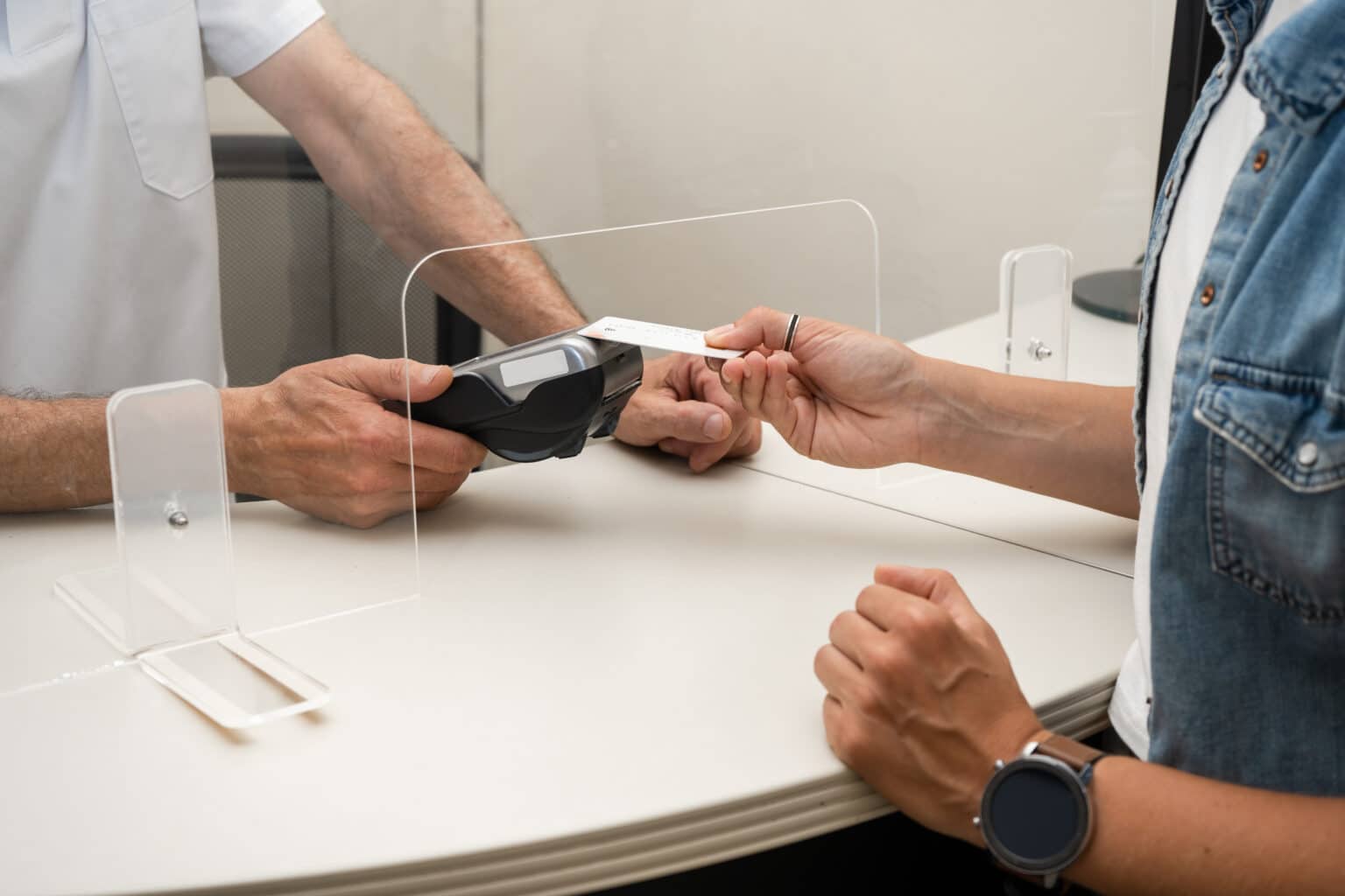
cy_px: 448
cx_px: 672
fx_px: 1868
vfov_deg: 27.0
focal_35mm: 50
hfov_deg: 39.6
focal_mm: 50
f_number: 5.6
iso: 200
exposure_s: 1/200
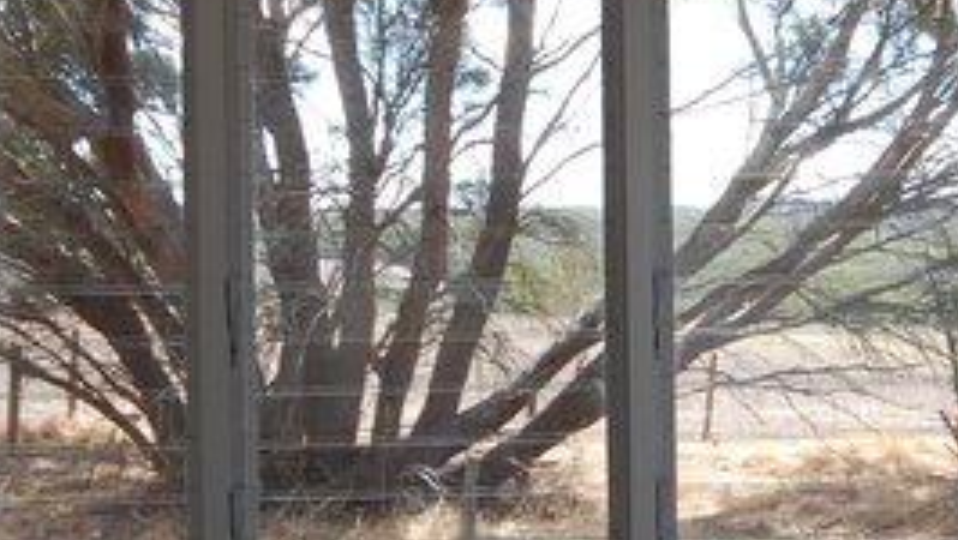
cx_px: 609
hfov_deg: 32.2
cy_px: 230
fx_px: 1651
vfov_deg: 18.6
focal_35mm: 65
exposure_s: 1/125
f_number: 5.6
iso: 180
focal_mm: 11
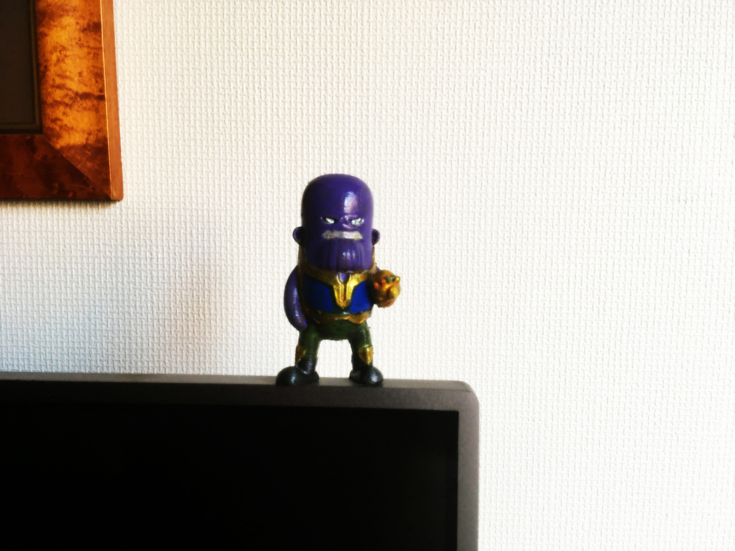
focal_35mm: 29
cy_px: 276
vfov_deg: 48.2
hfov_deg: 61.7
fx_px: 616
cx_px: 368
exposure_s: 1/33
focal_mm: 4.15
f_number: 2.2
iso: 64
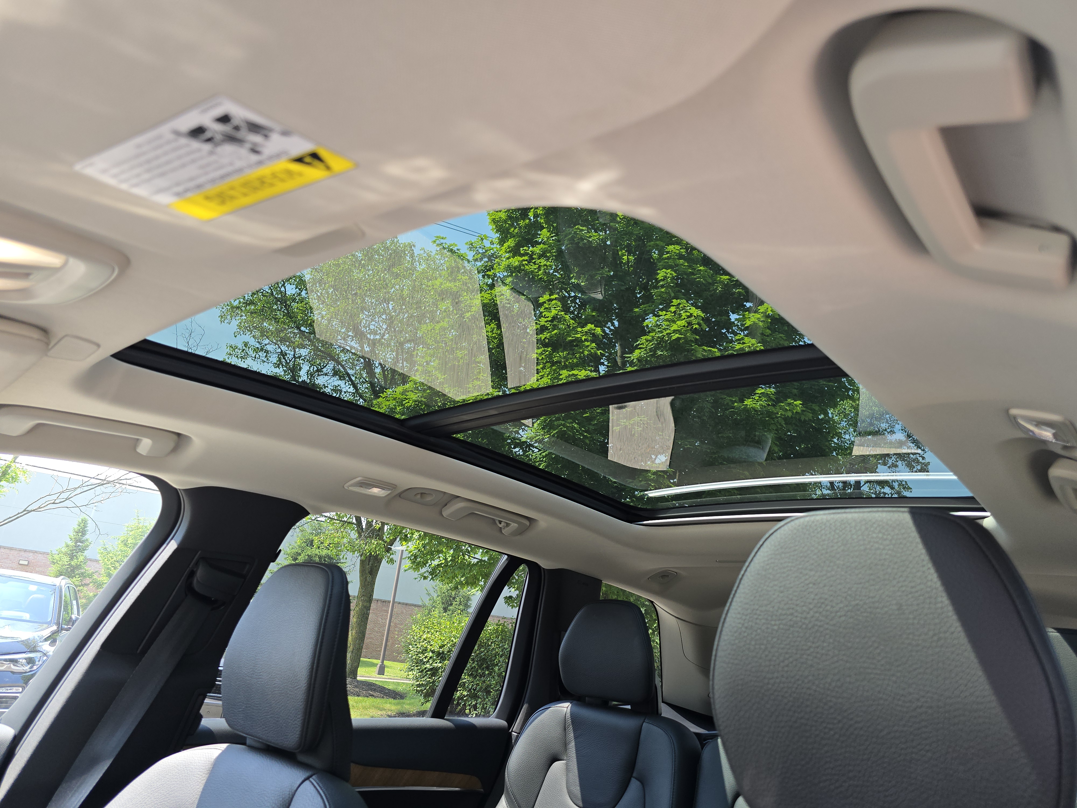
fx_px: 716
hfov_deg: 73.9
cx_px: 538
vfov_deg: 58.9
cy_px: 404
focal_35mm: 23
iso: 32
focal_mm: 6.3
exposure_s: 1/120
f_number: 1.7
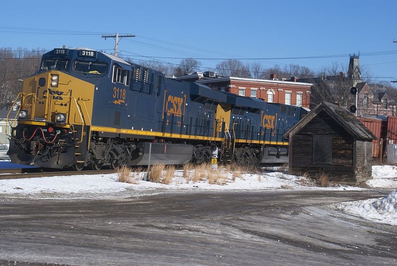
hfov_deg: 27.0
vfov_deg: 18.2
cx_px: 198
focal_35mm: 75
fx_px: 828
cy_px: 133
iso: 100
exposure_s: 1/125
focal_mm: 50
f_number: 13
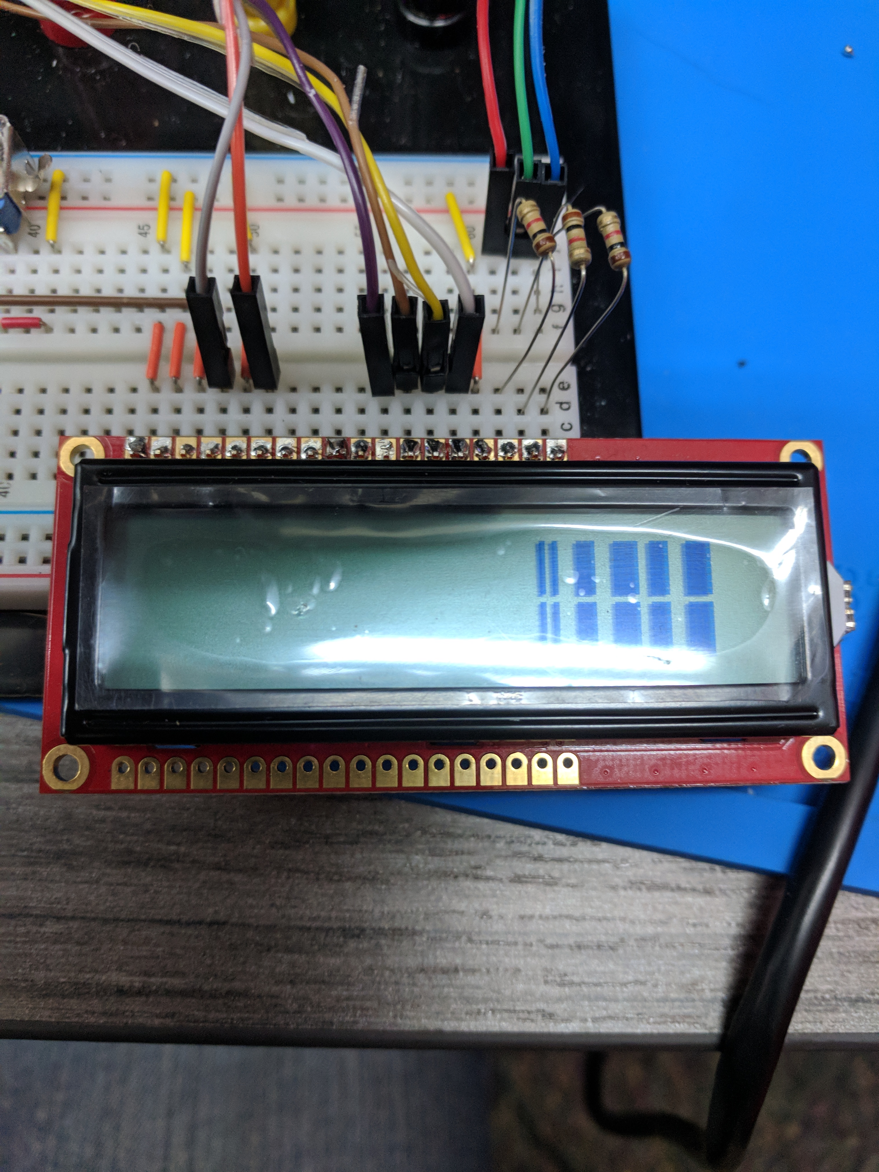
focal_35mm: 26
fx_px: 880
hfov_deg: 53.1
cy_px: 586
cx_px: 440
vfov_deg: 67.3
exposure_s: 1/60
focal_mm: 4.67
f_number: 2
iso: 364
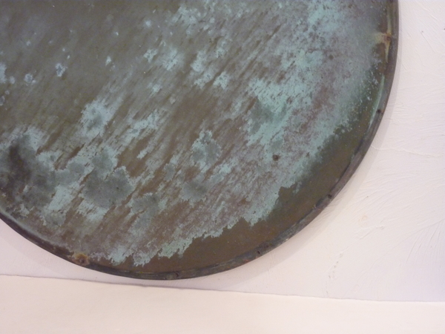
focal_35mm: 72
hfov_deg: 27.0
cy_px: 167
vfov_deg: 20.4
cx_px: 222
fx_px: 926
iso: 400
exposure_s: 1/8
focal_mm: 11.9
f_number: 4.1
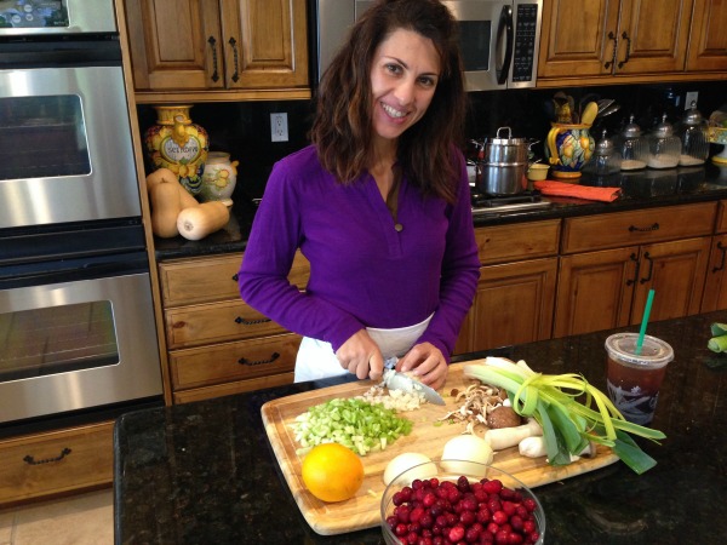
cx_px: 364
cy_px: 272
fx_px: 693
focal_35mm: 33
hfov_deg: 55.4
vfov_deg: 42.9
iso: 200
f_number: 2.4
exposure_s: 1/20
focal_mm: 4.12
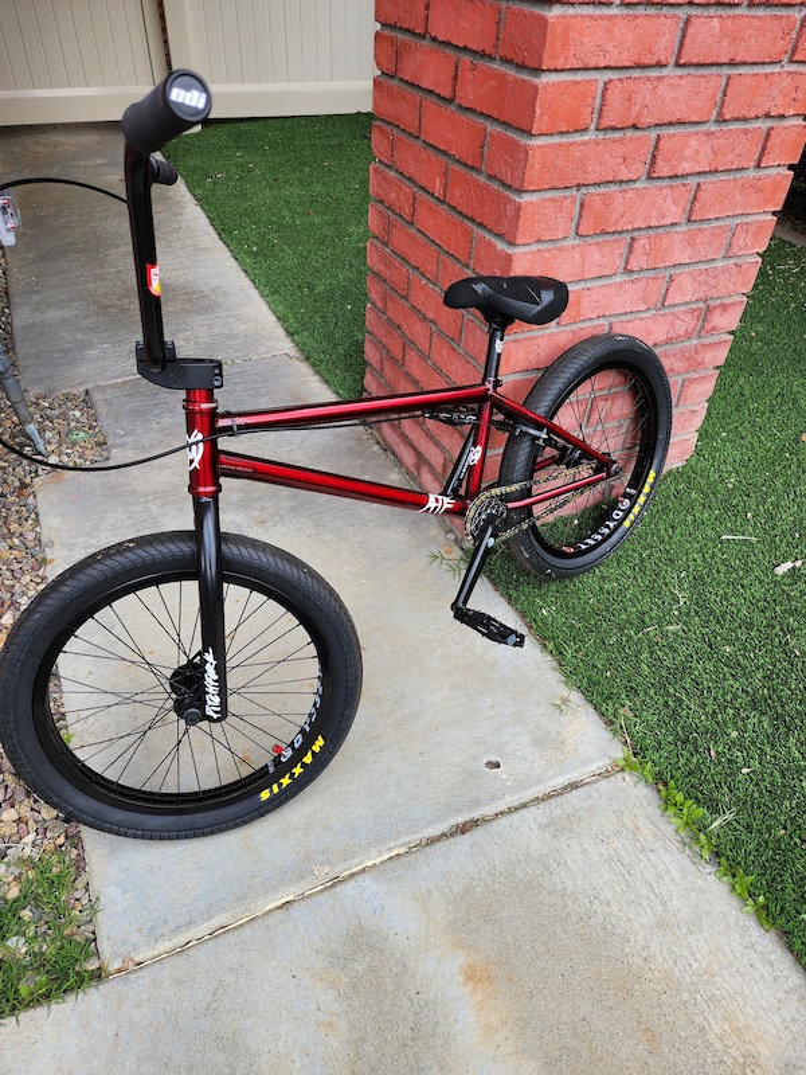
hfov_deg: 58.9
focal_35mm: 23
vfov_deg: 73.9
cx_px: 403
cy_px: 538
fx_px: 714
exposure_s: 1/188
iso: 12
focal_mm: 6.4
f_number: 1.8
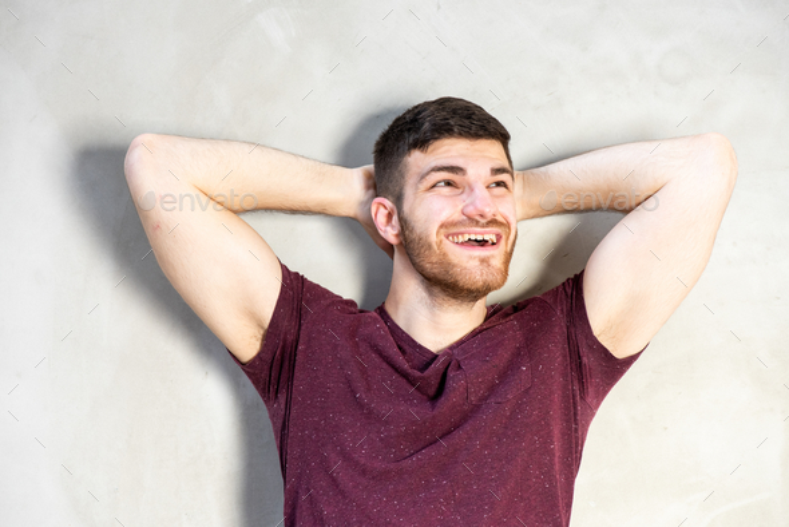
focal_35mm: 105
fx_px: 2302
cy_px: 264
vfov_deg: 13.1
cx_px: 394
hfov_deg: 19.4
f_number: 5.6
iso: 640
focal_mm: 105
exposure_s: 1/250
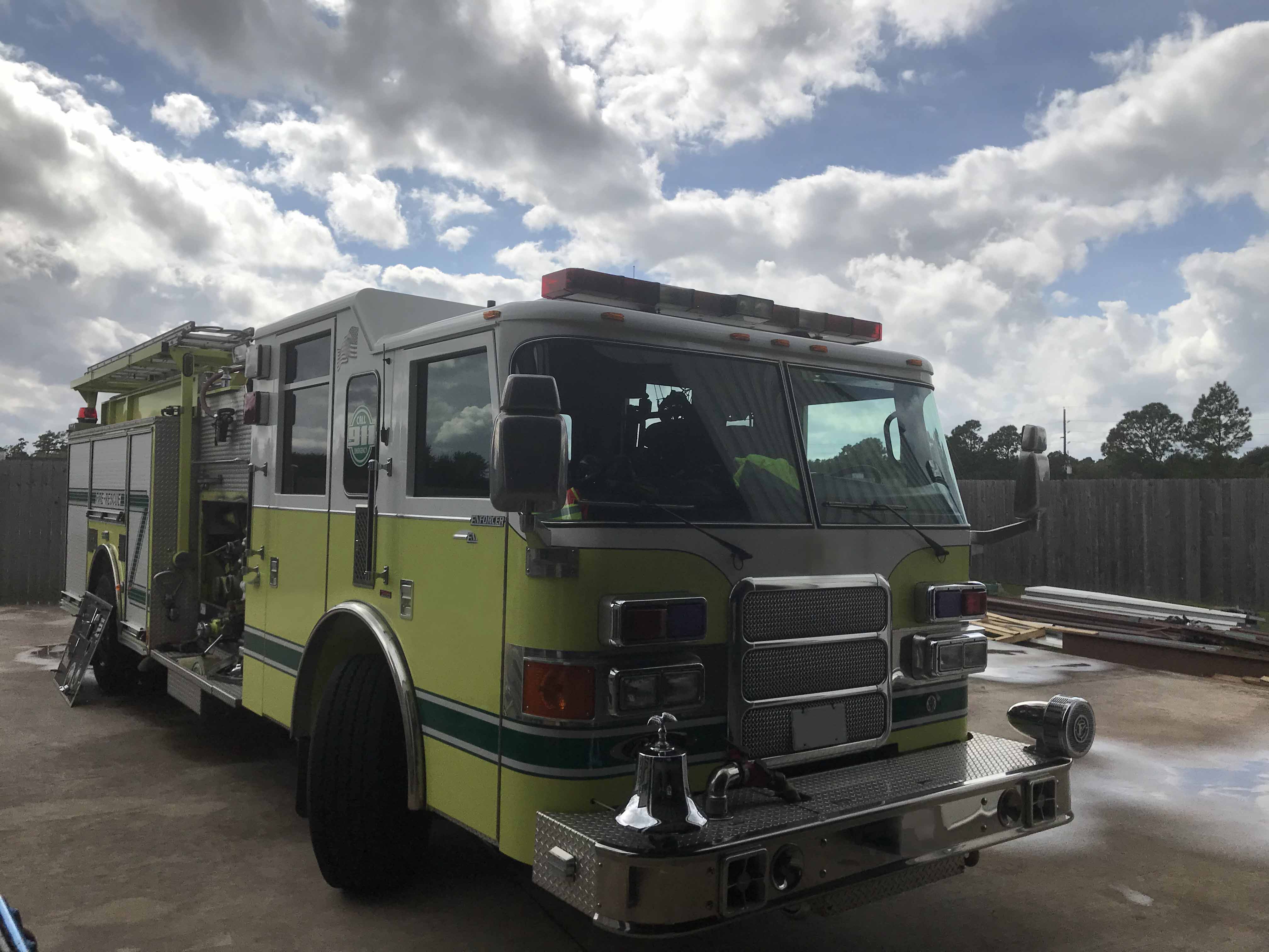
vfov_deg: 49.7
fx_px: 1026
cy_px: 476
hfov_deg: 63.4
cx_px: 634
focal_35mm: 28
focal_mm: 3.99
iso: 25
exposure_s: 1/5319
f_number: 1.8
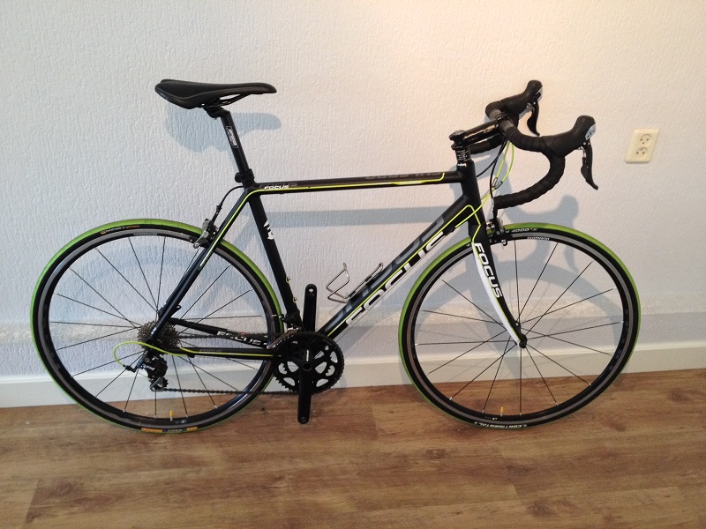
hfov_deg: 52.6
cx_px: 353
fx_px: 714
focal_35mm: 35
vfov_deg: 40.7
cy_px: 264
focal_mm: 4.28
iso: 250
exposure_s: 1/20
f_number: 2.4
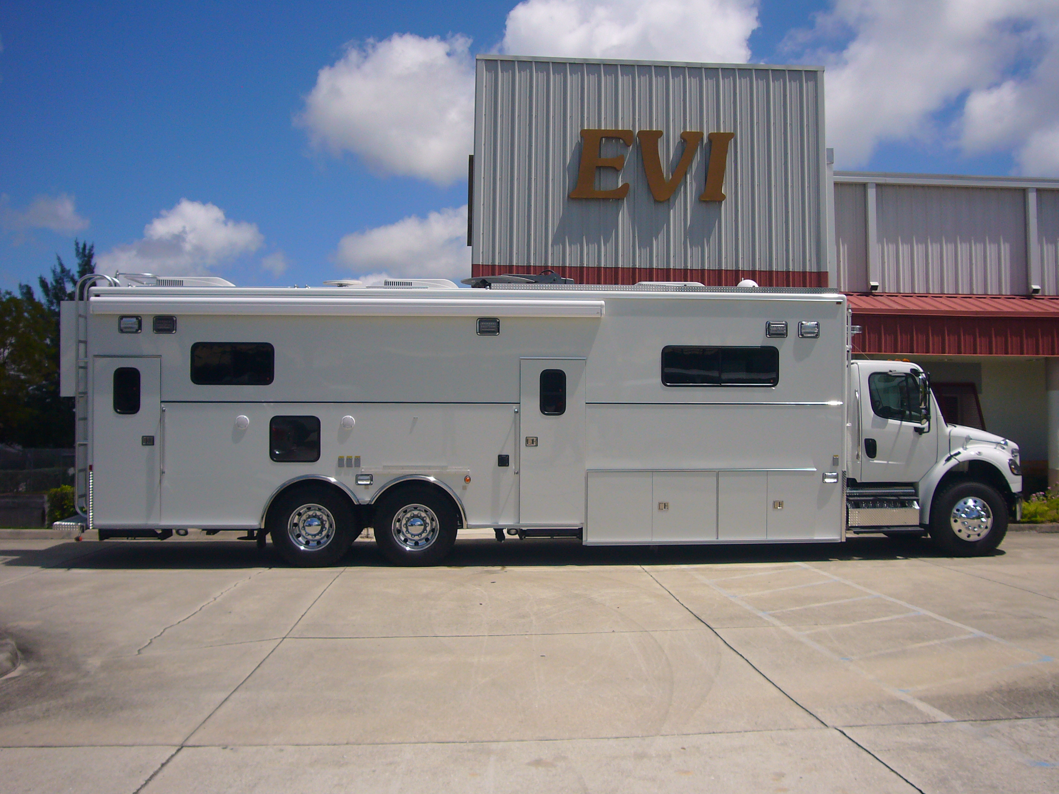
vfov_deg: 40.7
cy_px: 397
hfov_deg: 52.6
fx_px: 1071
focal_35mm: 35
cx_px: 530
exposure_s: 1/640
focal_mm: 5.7
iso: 80
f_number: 6.3
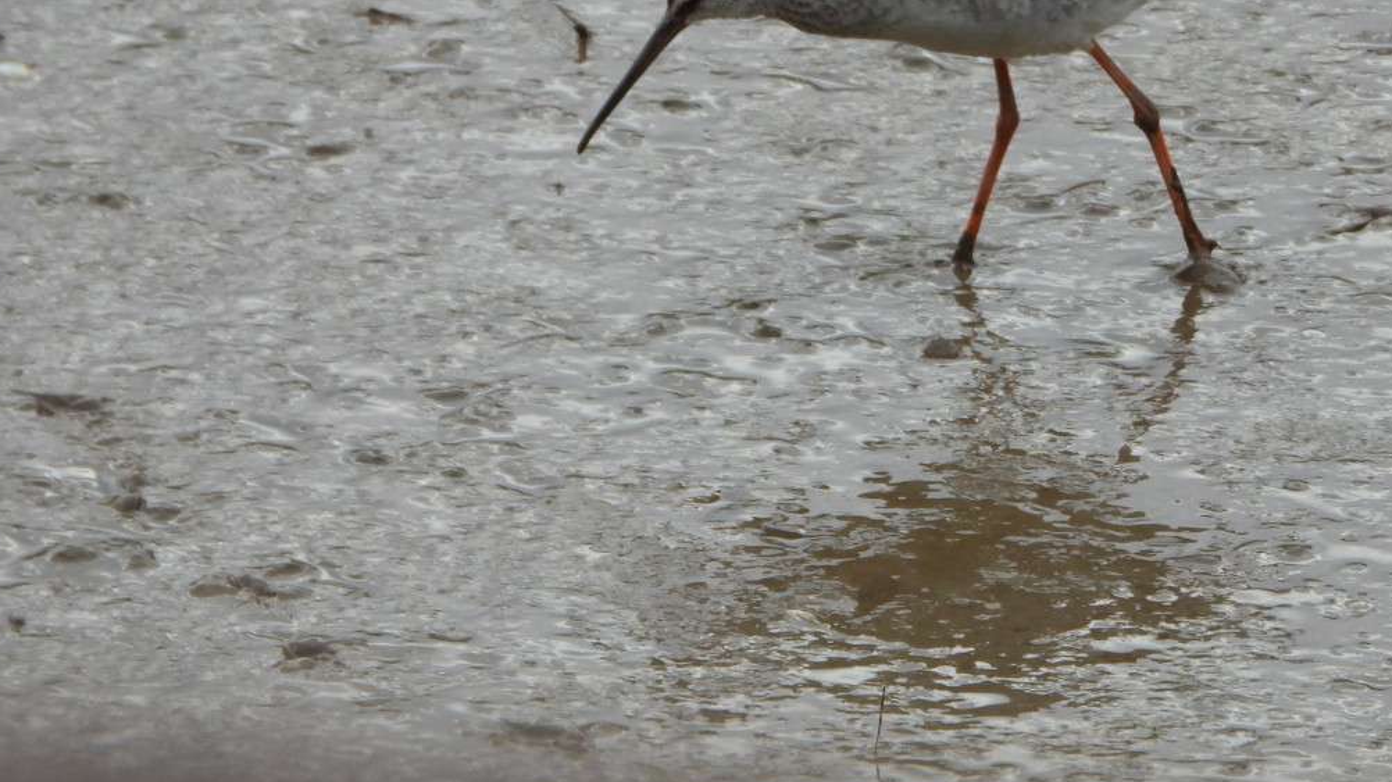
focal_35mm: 1018
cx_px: 778
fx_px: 37565
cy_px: 169
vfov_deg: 1.2
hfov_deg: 2.1
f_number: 5
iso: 200
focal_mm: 117
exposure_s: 1/250
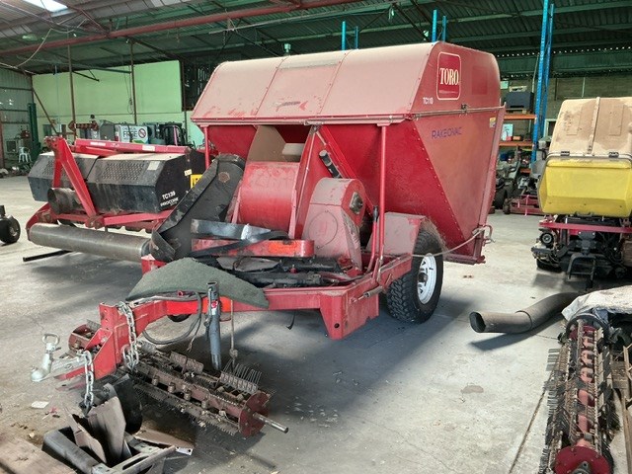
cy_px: 237
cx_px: 316
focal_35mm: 29
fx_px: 529
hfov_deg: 61.7
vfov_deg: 48.2
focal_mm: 3
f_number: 1.8
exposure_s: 1/60
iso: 160
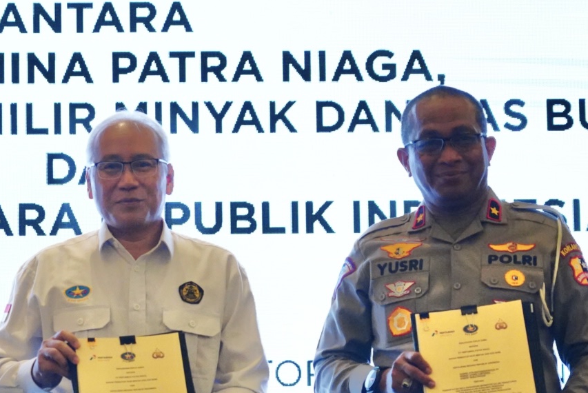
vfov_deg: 8.4
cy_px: 346
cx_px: 78
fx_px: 2664
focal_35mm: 163
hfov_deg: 12.5
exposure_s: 1/320
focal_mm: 86
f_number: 4.5
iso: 10000
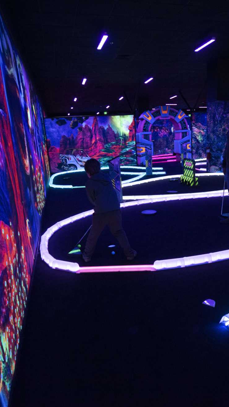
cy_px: 205
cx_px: 134
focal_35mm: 26
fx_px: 281
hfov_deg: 44.2
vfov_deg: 71.9
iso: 3200
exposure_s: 1/60
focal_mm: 16
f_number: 6.3
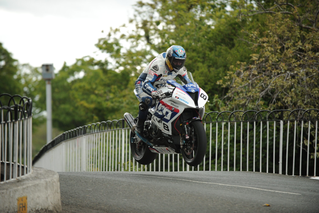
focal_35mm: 200
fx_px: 1771
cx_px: 160
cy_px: 106
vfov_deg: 6.9
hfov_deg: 10.3
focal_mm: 200
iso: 2000
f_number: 3.2
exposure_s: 1/1000
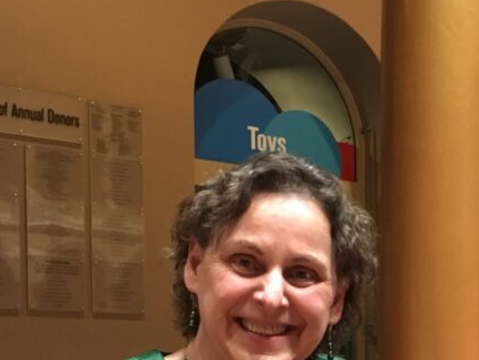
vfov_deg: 20.2
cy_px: 413
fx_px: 955
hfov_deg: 27.1
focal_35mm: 69
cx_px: 432
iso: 250
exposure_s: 1/15
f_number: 2.2
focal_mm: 4.15
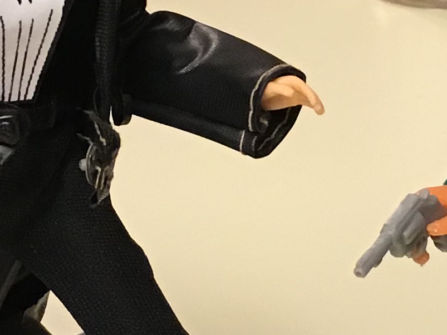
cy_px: 70
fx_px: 1627
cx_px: 371
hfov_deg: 15.5
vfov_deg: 11.7
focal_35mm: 126
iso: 125
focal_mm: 3.3
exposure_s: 1/30
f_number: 2.4
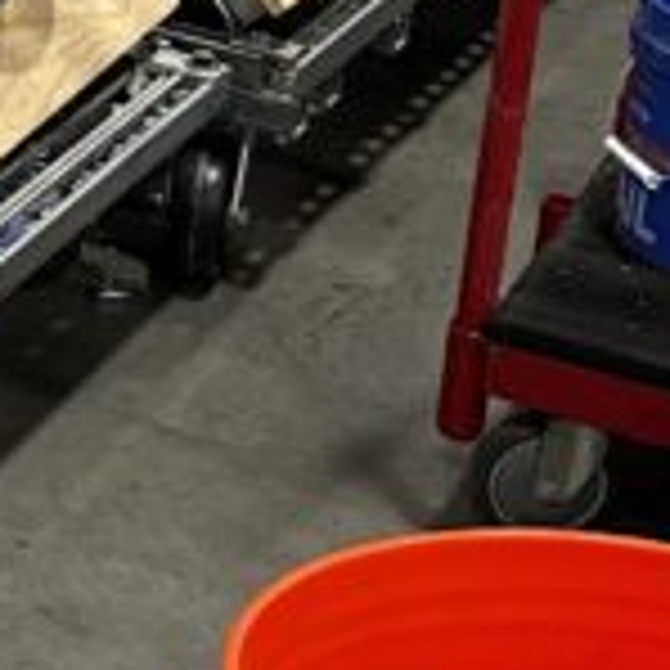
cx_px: -639
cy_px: -166
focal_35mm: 146
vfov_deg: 11.7
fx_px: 3197
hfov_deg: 11.0
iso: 160
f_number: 1.78
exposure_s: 1/60
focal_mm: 6.86
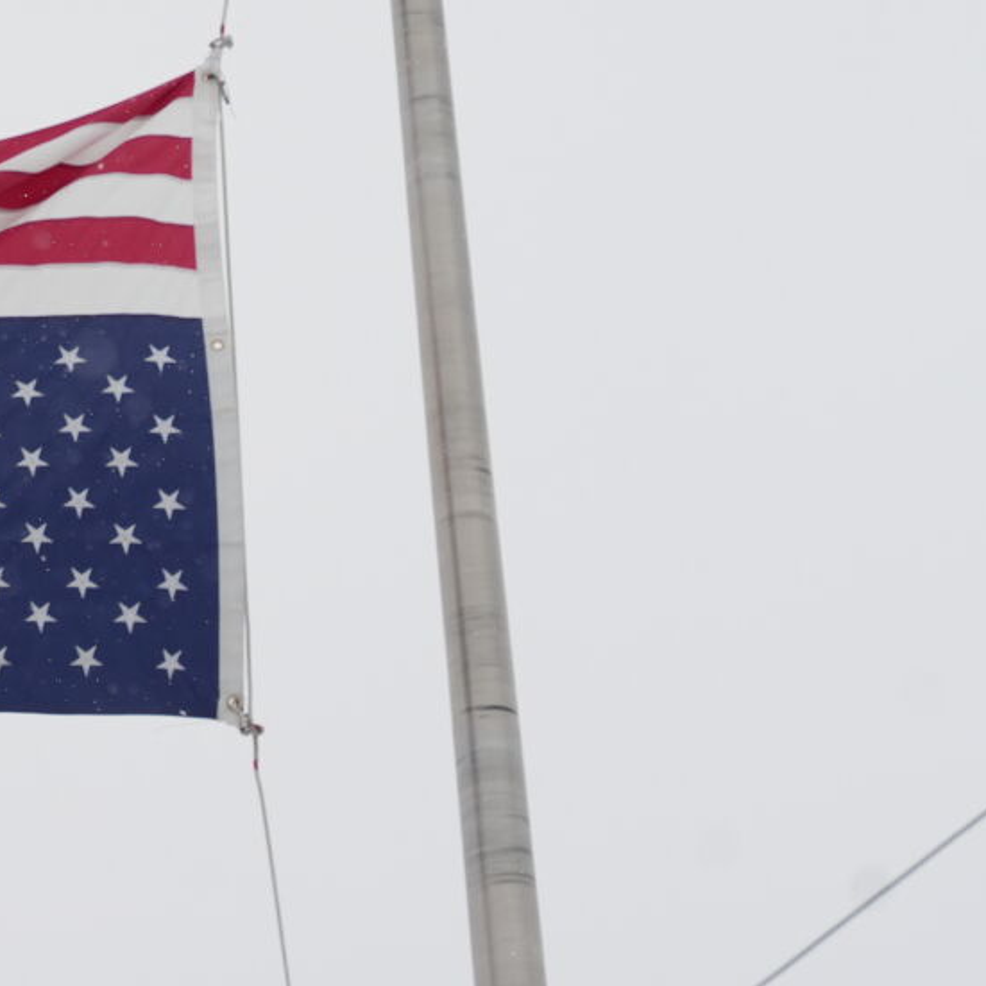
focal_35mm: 272
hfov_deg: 6.4
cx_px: -90
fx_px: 8765
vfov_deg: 6.4
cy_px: 92
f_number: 6.3
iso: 800
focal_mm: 100
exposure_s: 1/3200
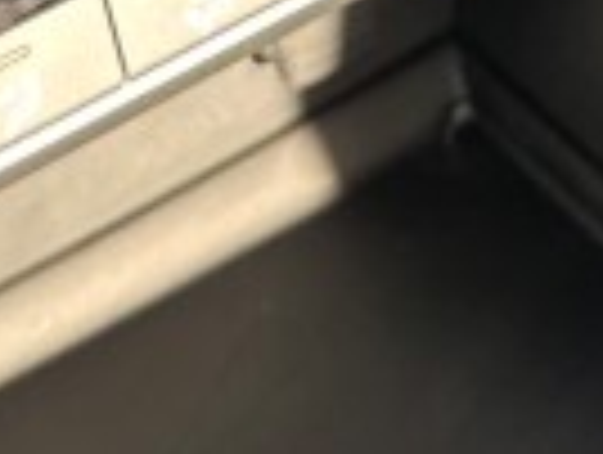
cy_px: -863
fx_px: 3194
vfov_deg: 7.3
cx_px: 693
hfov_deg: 10.6
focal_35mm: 183
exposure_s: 1/167
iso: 100
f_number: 1.78
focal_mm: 6.86
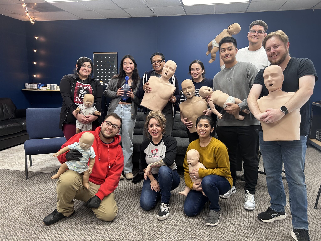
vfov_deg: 53.1
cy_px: 120
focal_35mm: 26
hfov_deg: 67.3
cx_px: 160
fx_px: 241
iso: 125
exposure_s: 1/60
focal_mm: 5.7
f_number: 1.5
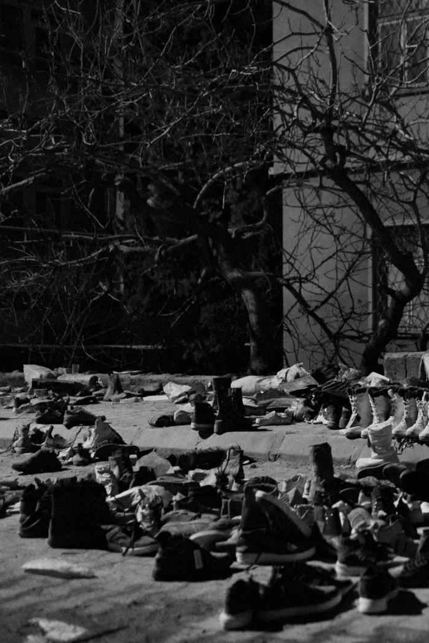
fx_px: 947
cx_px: 450
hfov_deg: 24.1
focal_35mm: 53
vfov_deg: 37.5
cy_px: 320
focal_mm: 23
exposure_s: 1/15
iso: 800
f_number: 1.6
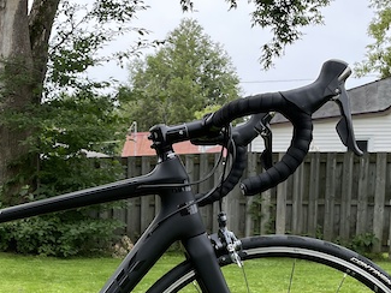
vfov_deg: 22.1
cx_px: 37
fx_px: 723
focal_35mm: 64
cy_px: 295
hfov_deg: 29.0
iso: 32
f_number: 1.6
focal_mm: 4.2
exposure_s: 1/759
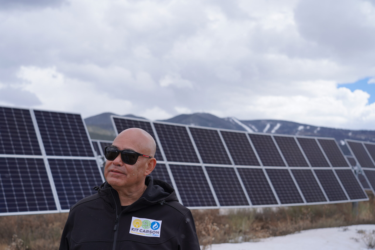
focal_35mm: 48
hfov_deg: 41.1
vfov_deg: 28.1
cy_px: 125
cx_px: 188
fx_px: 500
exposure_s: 1/800
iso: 100
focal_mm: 48
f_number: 4.5
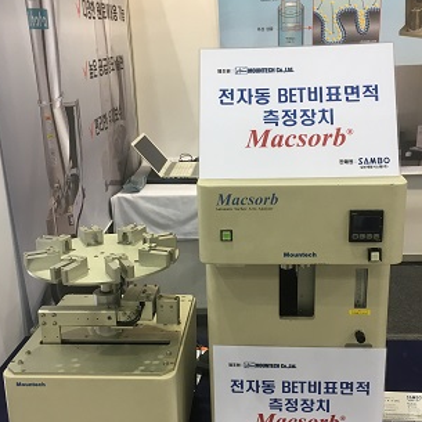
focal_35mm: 42
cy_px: 223
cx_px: 218
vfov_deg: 40.0
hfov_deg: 40.0
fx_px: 579
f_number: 2.2
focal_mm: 4.15
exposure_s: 1/30
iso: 64
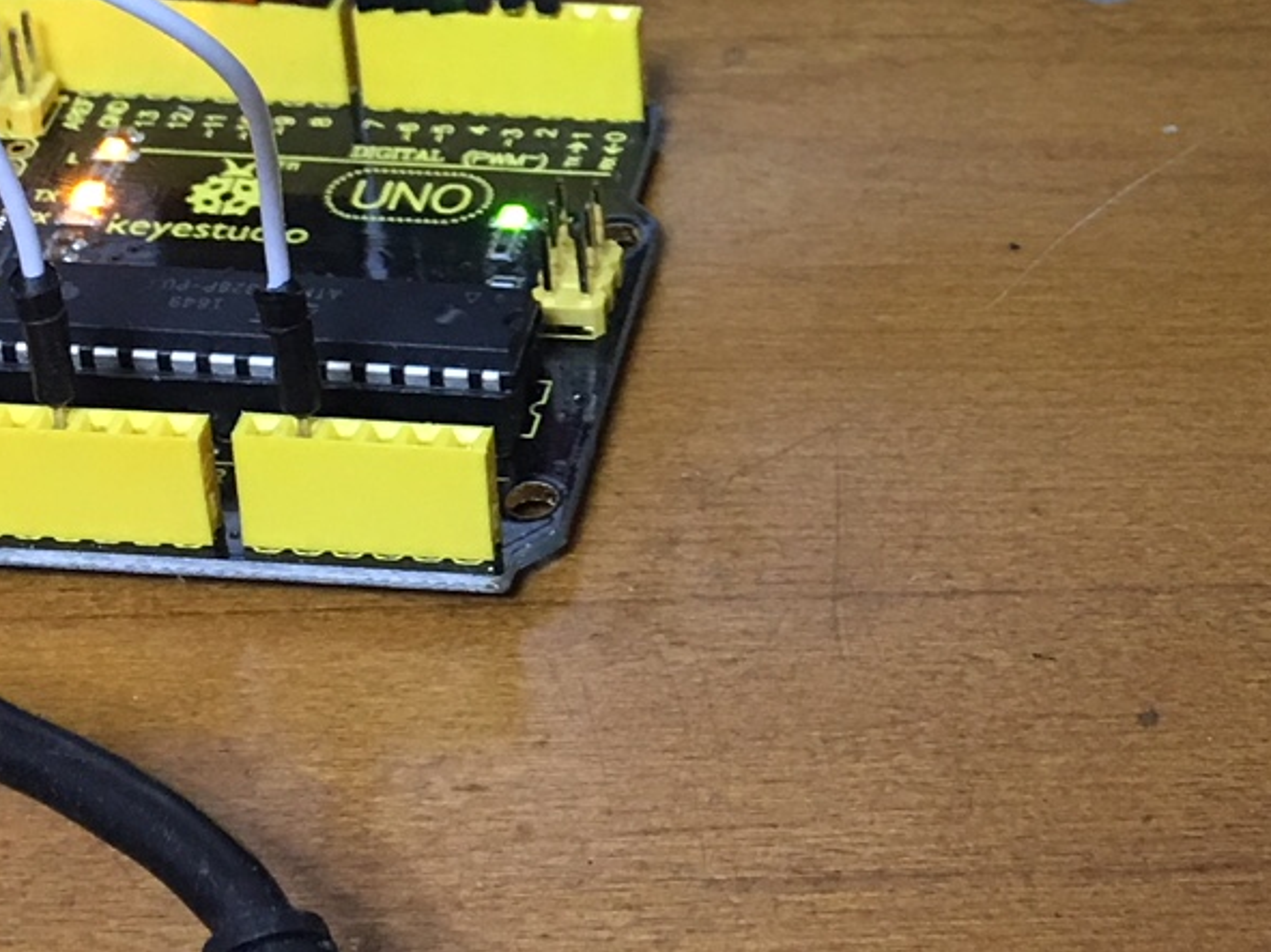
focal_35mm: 99
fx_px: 3634
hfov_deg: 19.4
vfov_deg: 14.6
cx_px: 1181
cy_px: -69
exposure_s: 1/15
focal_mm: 4.15
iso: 40
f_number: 2.2
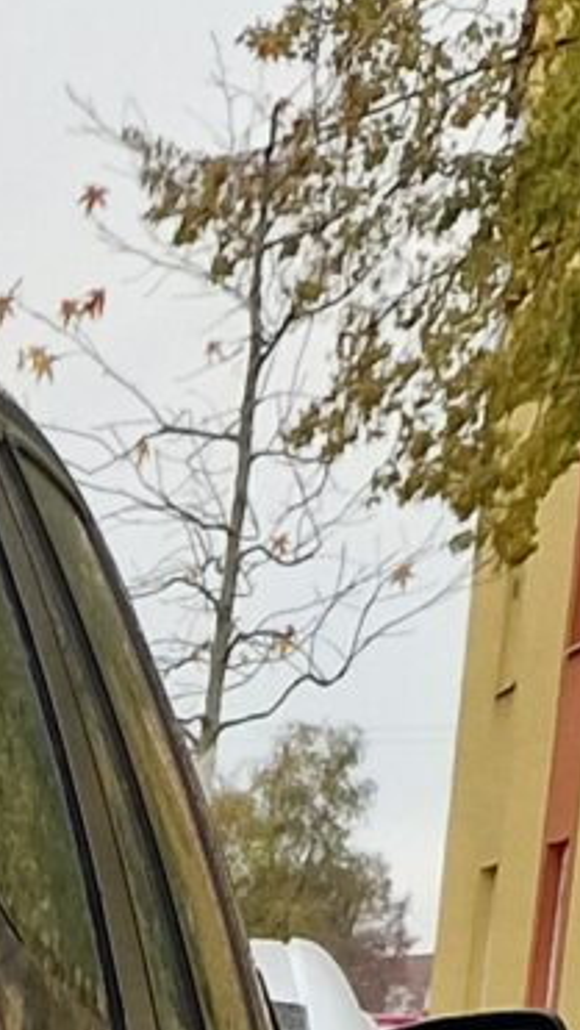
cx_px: -1707
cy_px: 3273
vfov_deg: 9.3
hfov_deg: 6.0
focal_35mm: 173
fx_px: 4725
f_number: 1.8
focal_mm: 6.4
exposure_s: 1/180
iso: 80
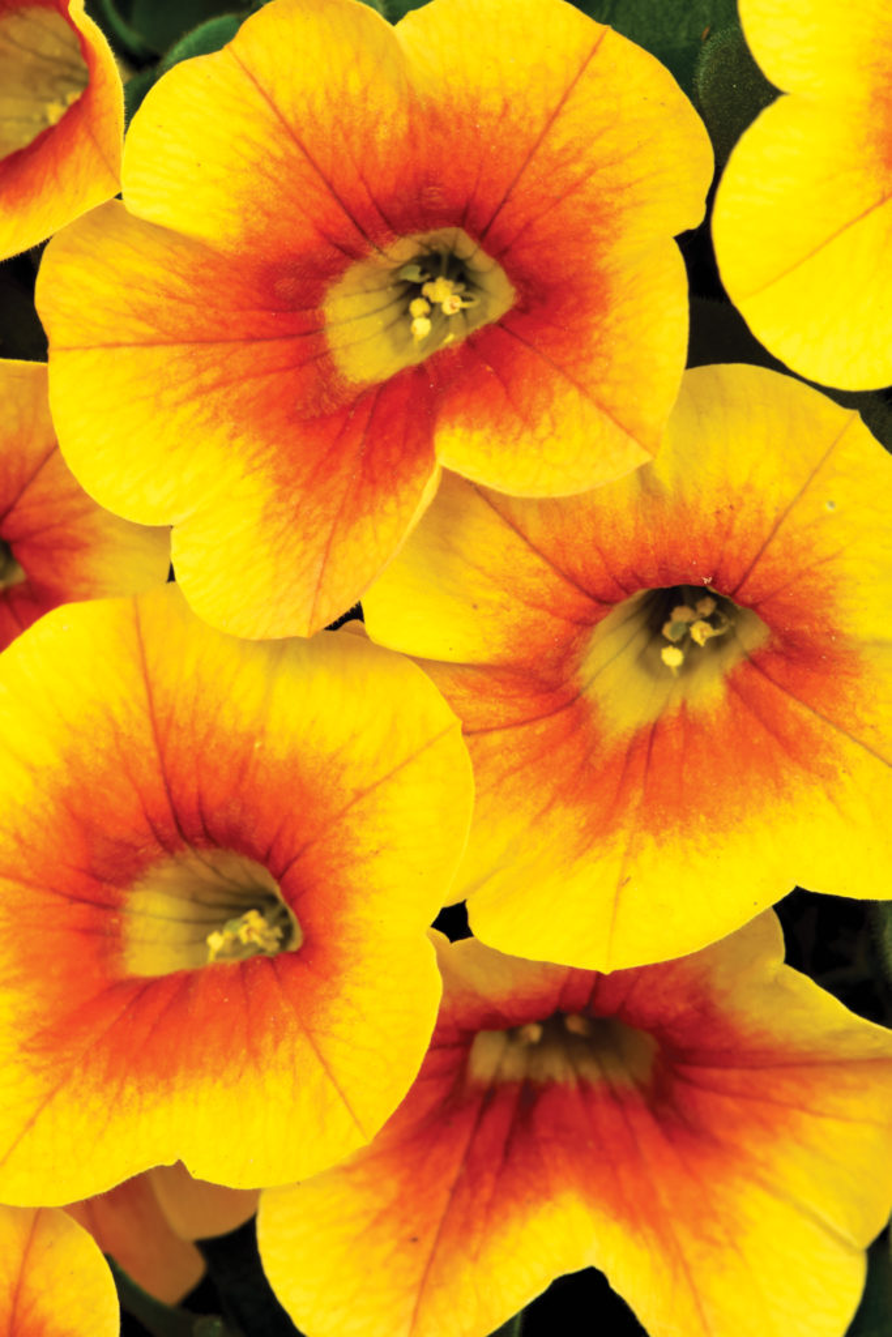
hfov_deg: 8.7
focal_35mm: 158
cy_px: 668
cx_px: 446
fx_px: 5851
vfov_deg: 13.0
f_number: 16
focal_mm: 105
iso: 100
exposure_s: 1/30
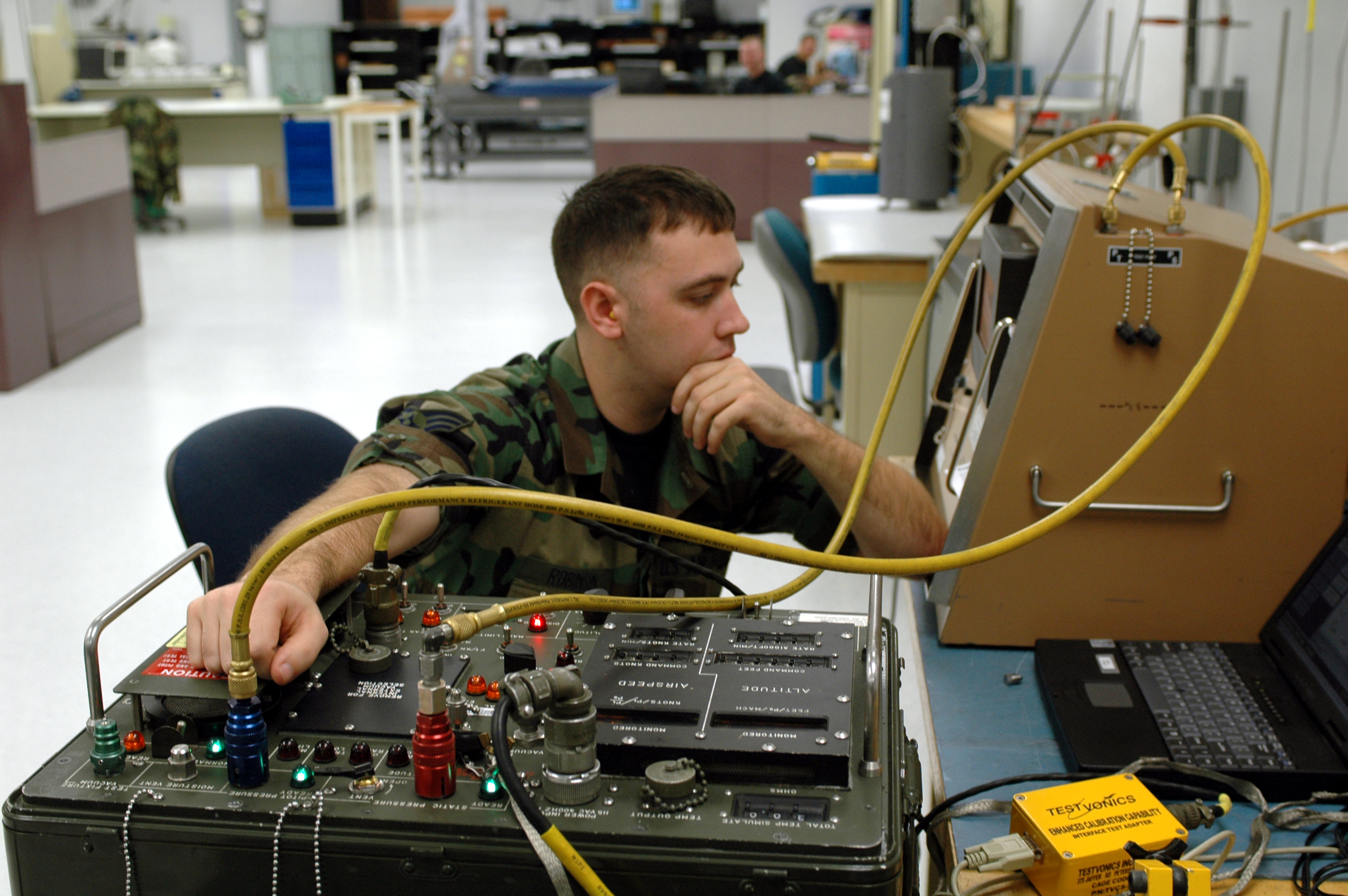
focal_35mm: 42
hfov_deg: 46.4
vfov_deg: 31.8
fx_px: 1571
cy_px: 448
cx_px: 674
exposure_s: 1/80
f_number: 4.5
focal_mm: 28
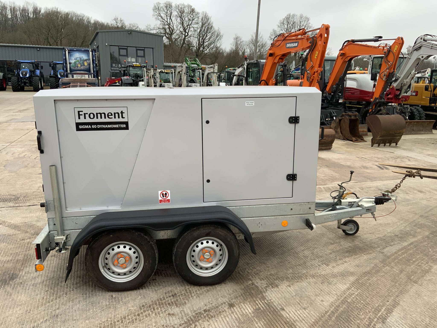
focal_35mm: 29
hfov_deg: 61.7
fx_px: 366
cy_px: 164
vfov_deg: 48.2
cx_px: 218
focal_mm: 3
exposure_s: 1/318
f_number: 1.8
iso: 16
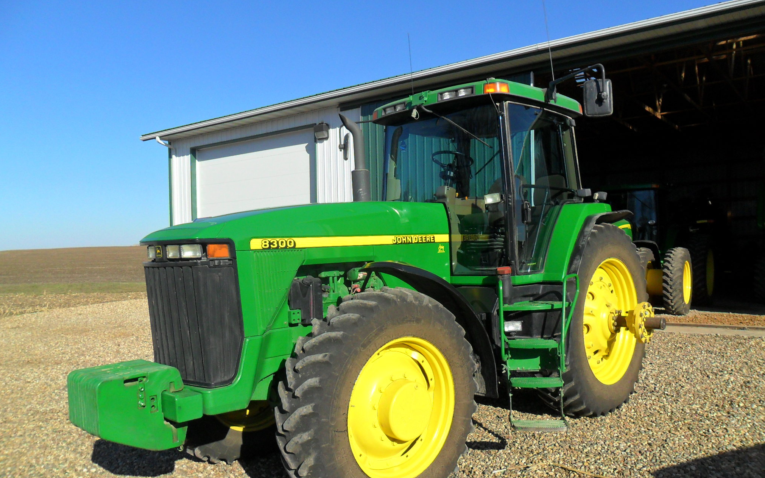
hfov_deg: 64.6
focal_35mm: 29
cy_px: 266
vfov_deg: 43.1
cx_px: 386
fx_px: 605
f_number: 8.9
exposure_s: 1/180
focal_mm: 4.9
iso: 100
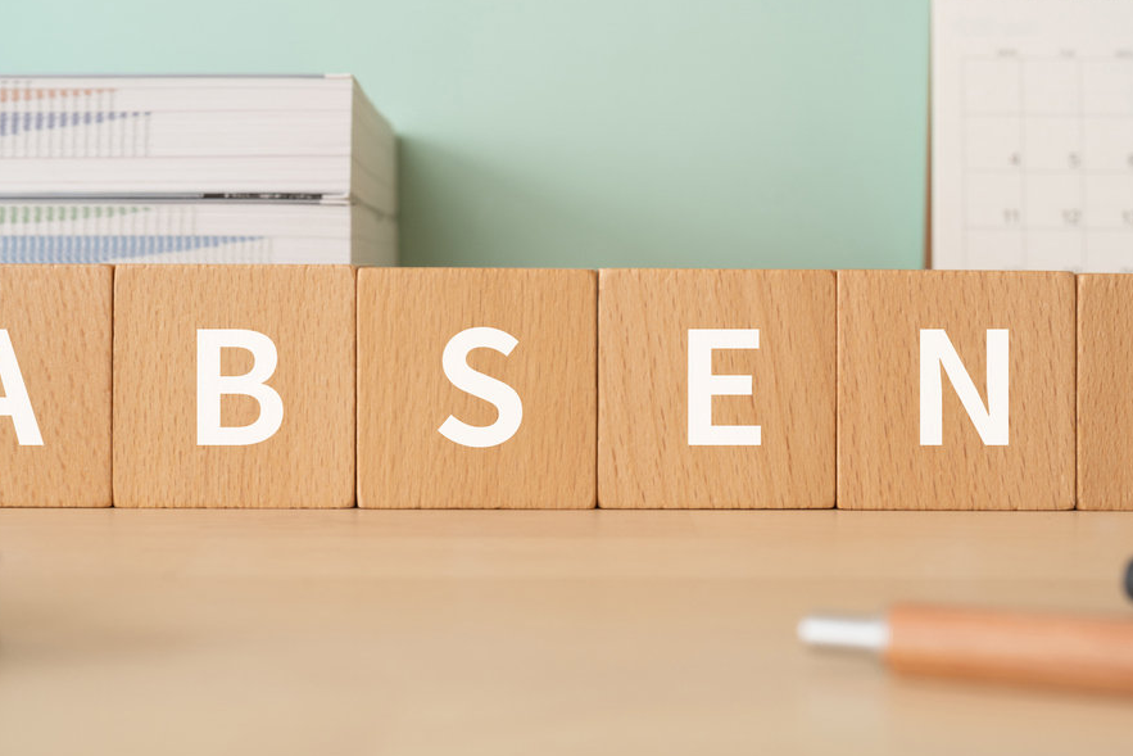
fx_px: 2235
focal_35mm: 71
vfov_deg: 19.2
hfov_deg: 28.4
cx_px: 590
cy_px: 303
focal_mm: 50
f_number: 9
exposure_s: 1/10
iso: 100
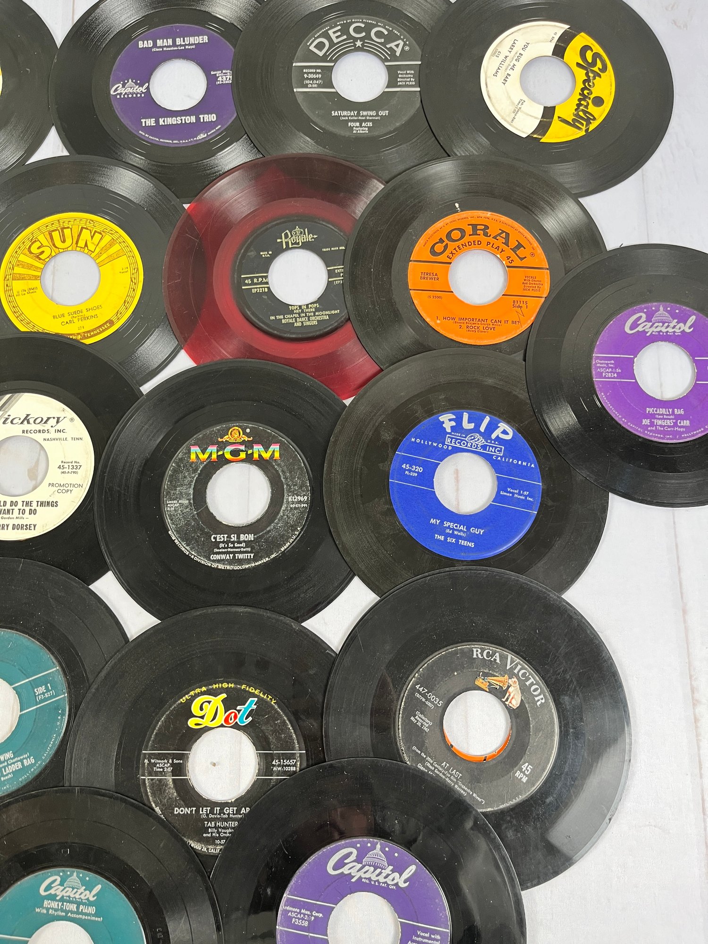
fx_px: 709
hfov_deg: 53.1
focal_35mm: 26
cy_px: 472
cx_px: 354
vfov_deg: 67.3
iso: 80
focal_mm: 5.1
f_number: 1.6
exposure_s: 1/60
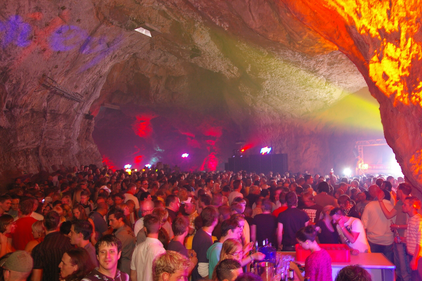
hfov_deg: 57.3
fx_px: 386
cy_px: 140
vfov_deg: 39.9
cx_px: 211
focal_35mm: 33
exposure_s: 1/6
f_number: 4
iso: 800
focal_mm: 22
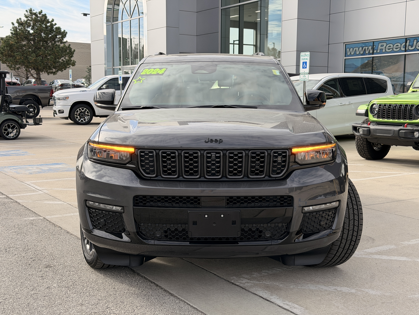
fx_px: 581
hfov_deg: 39.7
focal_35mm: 48
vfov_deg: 30.3
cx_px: 210
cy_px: 158
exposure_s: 1/2577
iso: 64
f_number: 1.78
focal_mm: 6.76
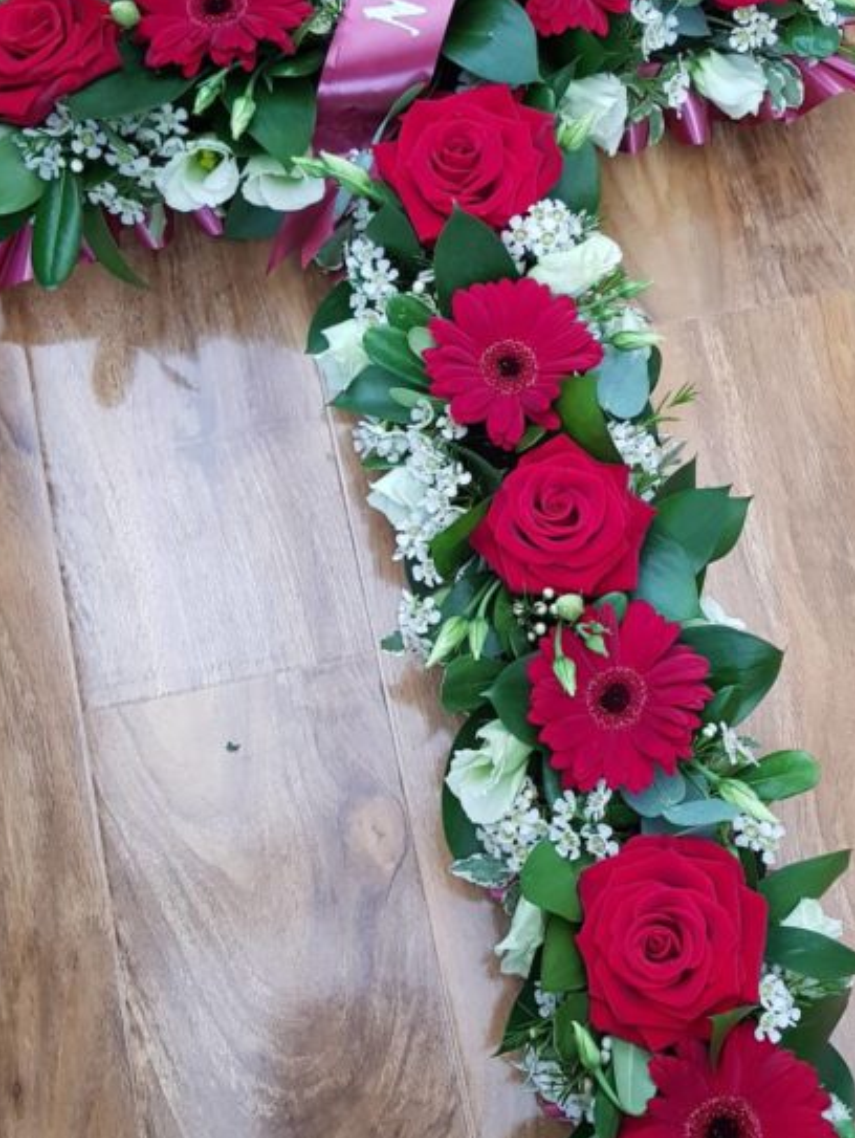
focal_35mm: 49
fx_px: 1612
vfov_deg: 38.9
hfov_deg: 29.7
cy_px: 549
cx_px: 503
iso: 200
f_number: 1.7
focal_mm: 4.2
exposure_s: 1/30
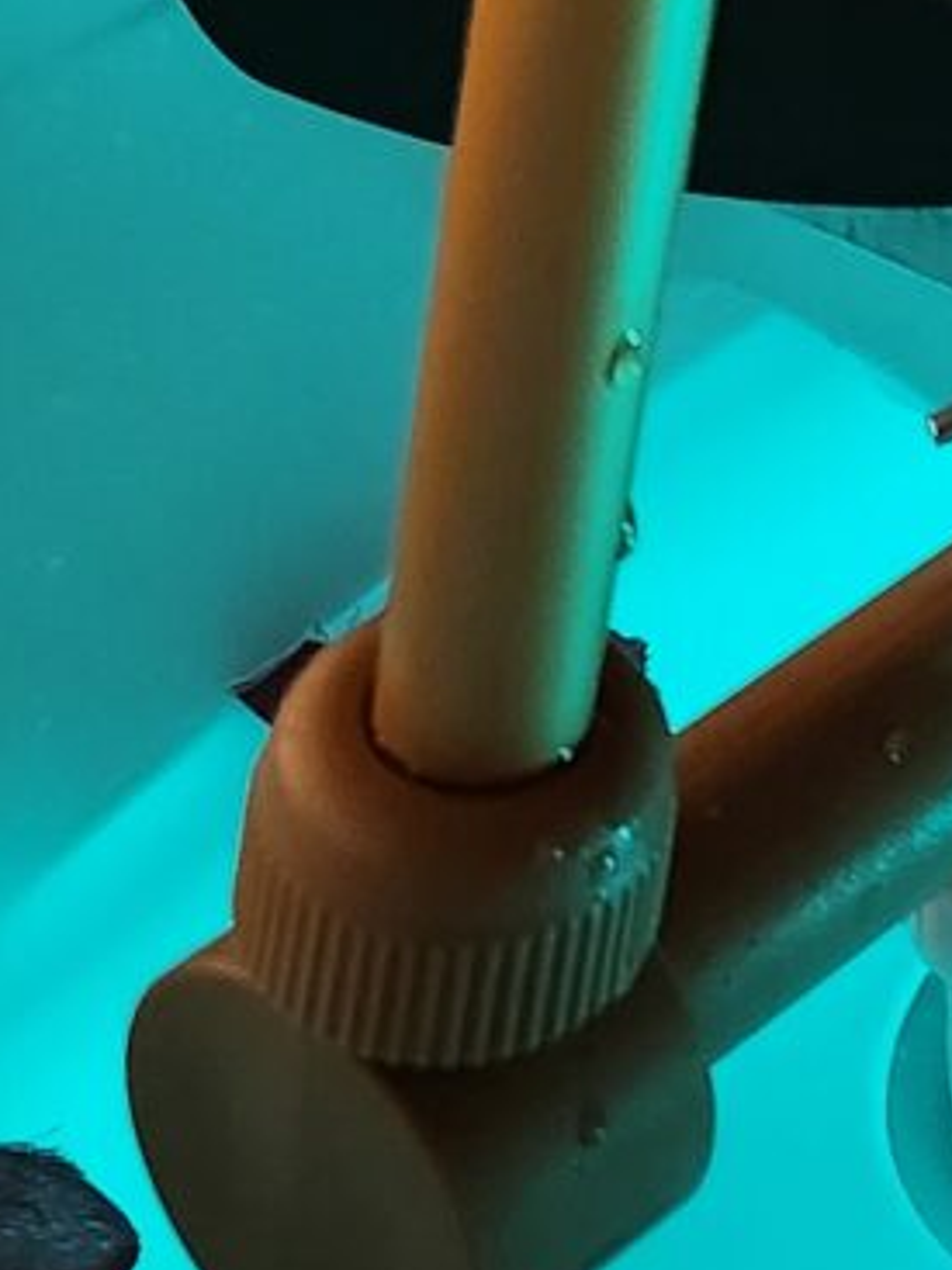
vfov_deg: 14.0
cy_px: -478
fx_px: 4917
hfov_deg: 10.0
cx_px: 2074
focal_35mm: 134
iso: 800
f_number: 1.8
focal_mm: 5
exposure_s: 1/50
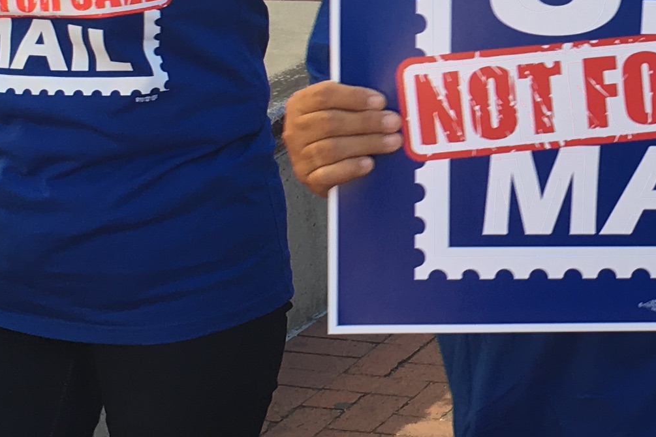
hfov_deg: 16.6
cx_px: 629
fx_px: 2205
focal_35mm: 121
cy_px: -27
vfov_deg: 11.2
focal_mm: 4.15
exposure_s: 1/122
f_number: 2.2
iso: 25
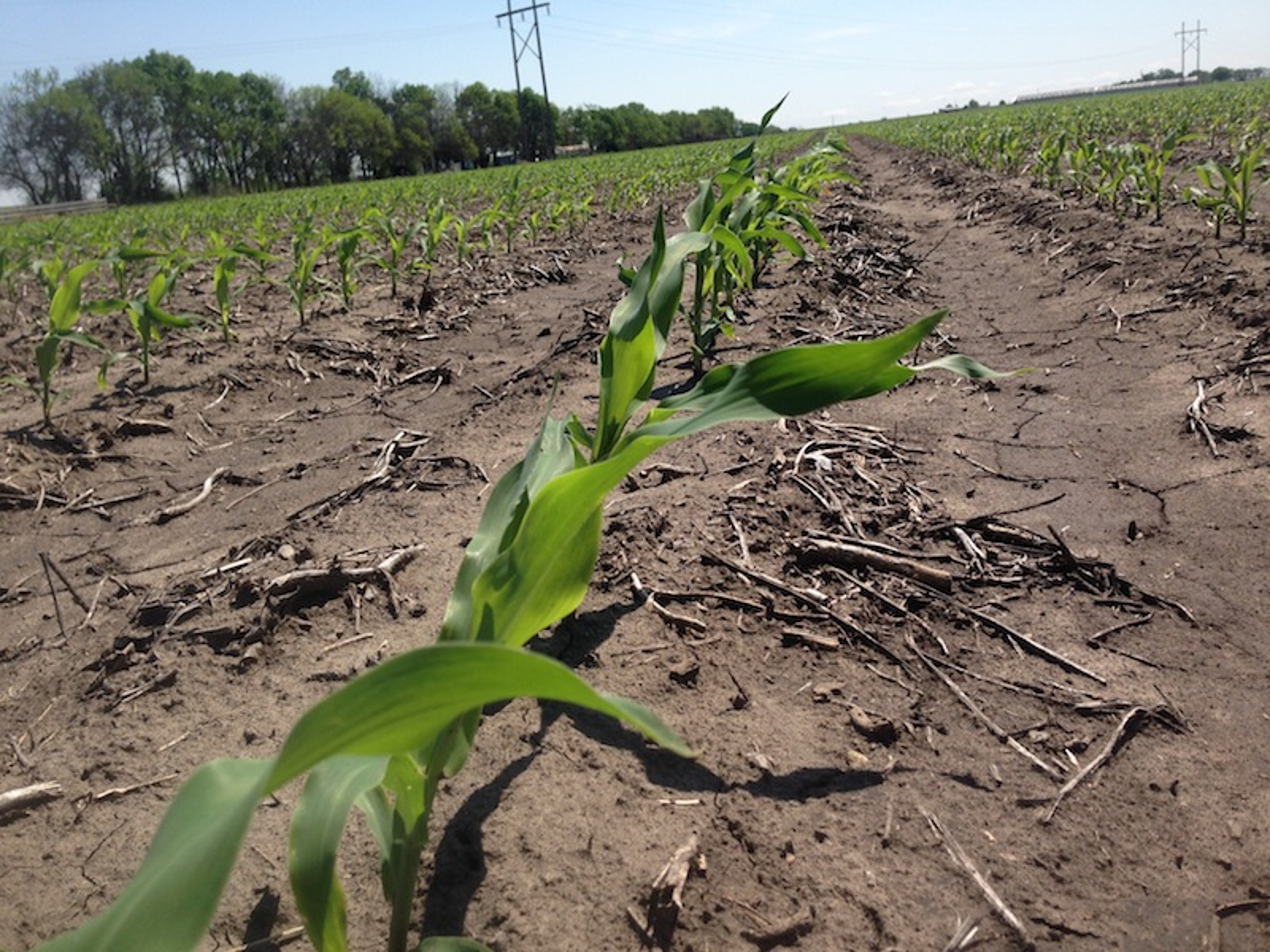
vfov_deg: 42.9
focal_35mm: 33
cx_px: 635
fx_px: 1211
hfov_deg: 55.4
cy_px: 476
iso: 50
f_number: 2.4
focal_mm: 4.12
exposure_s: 1/1642
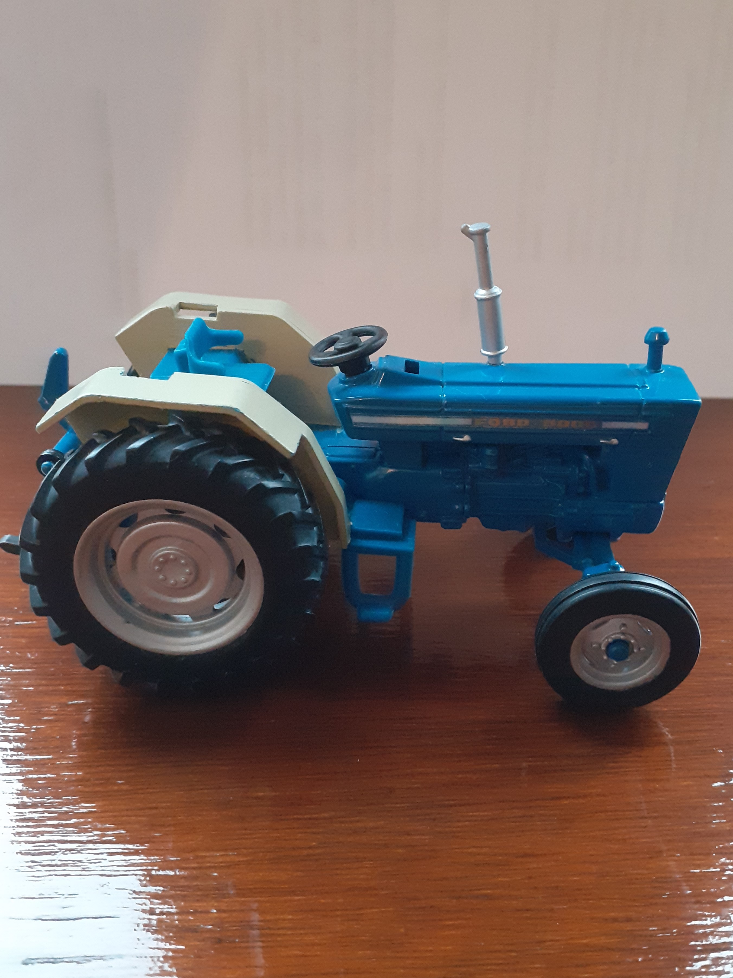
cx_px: 366
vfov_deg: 65.3
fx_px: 762
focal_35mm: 27
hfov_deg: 51.3
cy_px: 489
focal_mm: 3.6
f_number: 1.9
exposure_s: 1/25
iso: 500
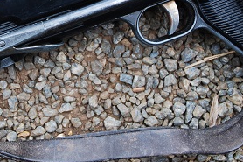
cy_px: 4
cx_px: 32
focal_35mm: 81
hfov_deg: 24.4
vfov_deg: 16.5
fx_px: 547
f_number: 5.6
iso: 200
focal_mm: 25
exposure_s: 1/125
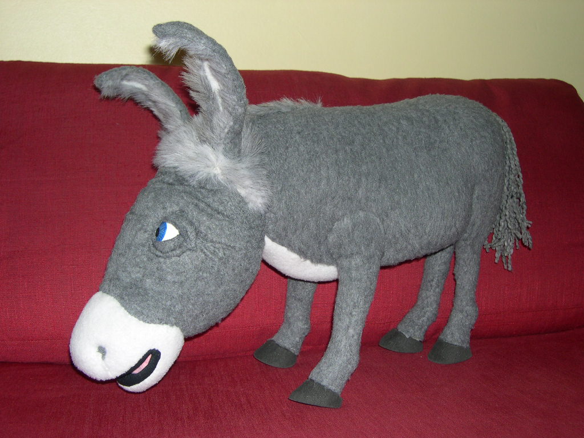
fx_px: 709
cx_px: 292
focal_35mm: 42
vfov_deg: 34.3
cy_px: 219
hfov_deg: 44.8
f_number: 2.9
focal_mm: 9
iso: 100
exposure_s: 1/60
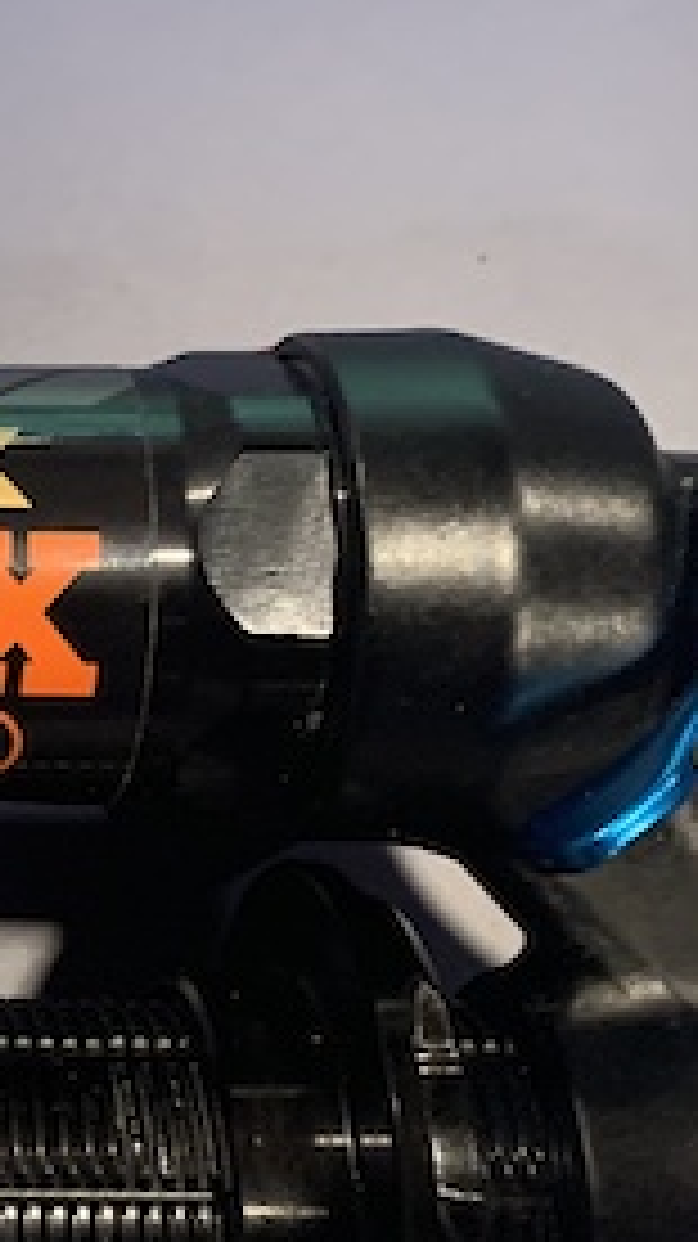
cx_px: -477
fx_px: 2701
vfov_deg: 25.9
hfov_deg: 13.5
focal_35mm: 82
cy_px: 698
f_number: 1.8
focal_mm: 4.25
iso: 320
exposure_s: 1/30
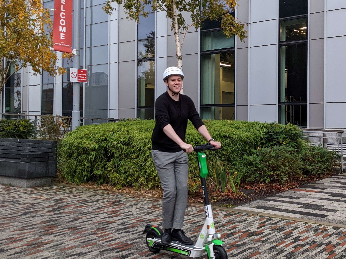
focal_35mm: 27
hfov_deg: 65.3
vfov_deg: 51.4
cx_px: 173
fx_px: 270
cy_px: 130
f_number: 1.73
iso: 80
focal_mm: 4.38
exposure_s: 1/175
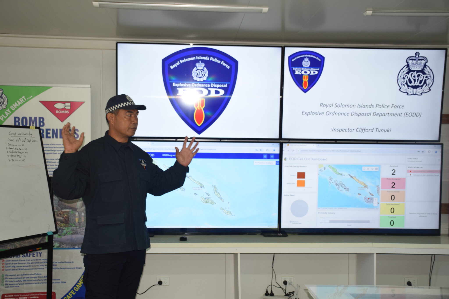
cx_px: 224
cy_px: 150
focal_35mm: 40
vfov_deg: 33.0
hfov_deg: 47.9
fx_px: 505
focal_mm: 27
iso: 800
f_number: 5.6
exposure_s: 1/125
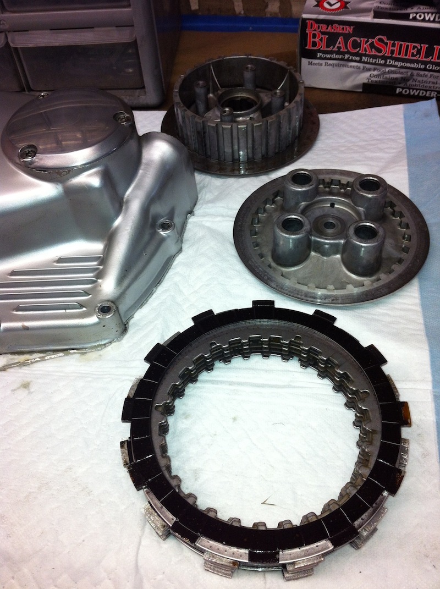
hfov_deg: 40.6
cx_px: 220
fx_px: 595
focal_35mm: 35
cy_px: 294
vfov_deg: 52.7
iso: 80
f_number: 2.8
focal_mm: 3.85
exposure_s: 1/63
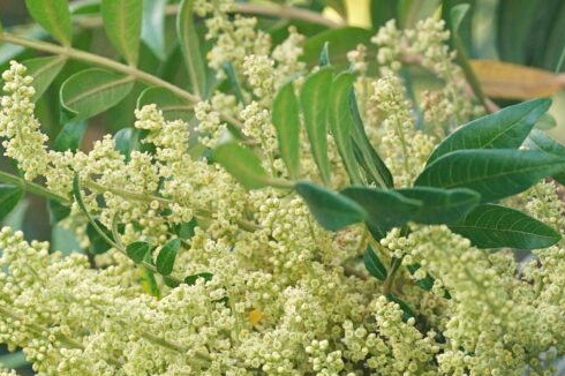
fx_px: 6885
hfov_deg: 4.7
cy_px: 427
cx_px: 180
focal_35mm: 439
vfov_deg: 3.1
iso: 320
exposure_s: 1/160
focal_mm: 105
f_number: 4.5
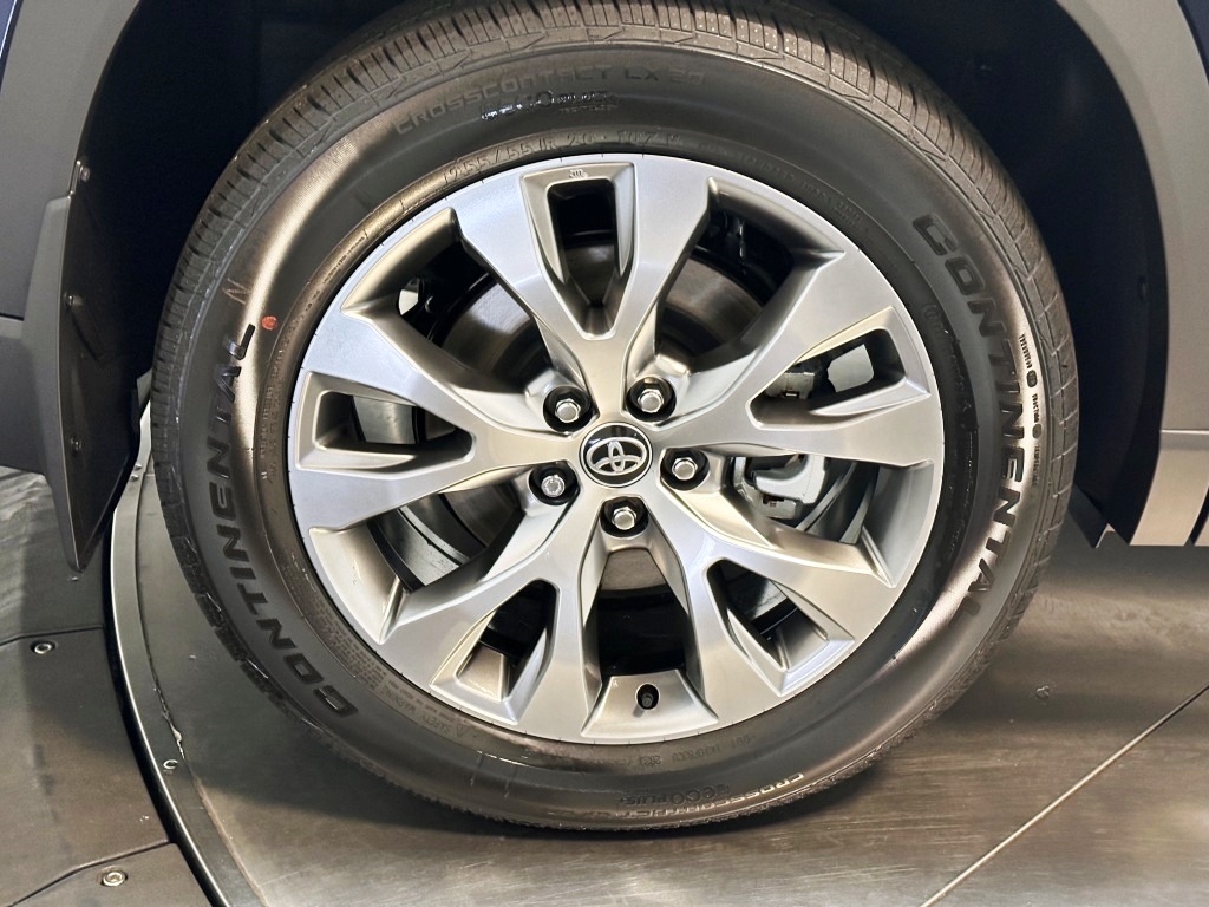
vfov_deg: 30.3
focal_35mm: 48
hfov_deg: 39.7
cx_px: 604
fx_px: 1676
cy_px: 454
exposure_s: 1/30
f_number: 1.78
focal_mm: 6.86
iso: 500
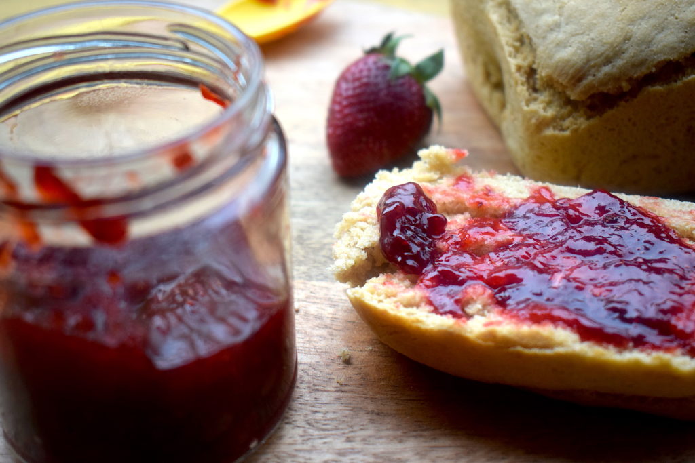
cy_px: 232
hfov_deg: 36.9
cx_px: 348
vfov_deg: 25.1
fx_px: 1043
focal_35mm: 54
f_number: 5
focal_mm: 36
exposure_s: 1/125
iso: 800
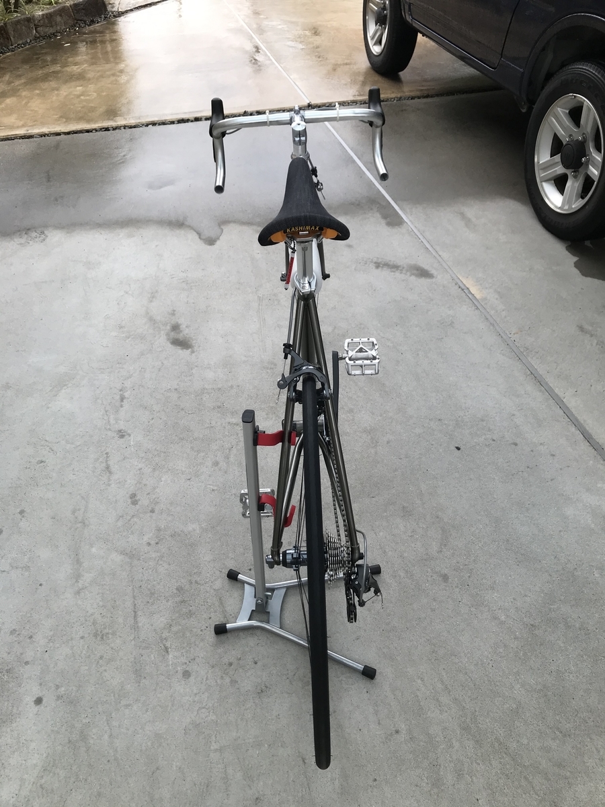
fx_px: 652
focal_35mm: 28
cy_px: 404
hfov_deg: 49.7
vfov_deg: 63.4
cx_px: 302
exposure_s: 1/171
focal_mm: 3.99
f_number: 1.8
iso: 20
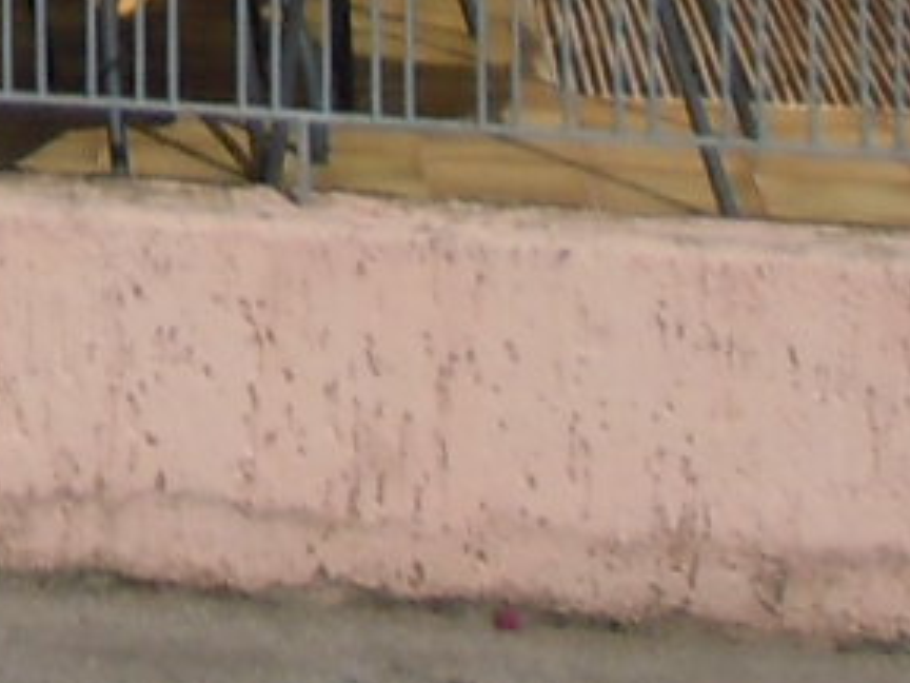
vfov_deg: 6.2
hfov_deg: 8.8
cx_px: -907
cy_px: -1698
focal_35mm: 213
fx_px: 5599
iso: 100
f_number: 7
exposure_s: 1/500
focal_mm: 5.4
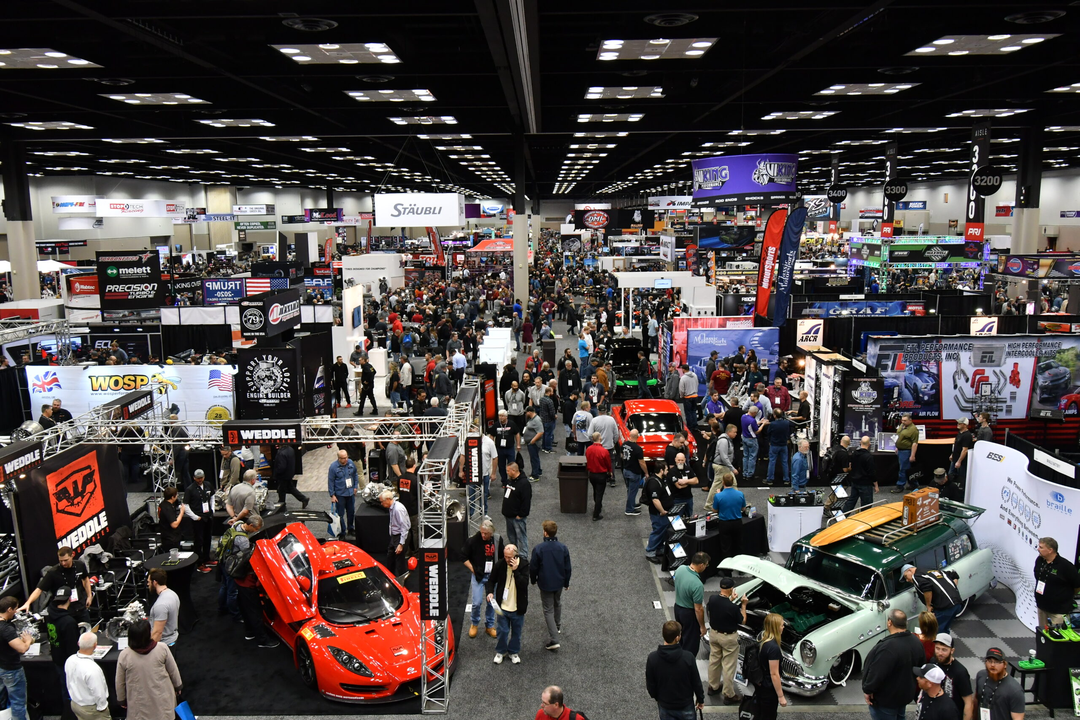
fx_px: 900
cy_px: 360
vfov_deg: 43.6
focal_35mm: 30
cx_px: 540
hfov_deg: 61.9
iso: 1000
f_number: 8
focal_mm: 20
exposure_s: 1/60
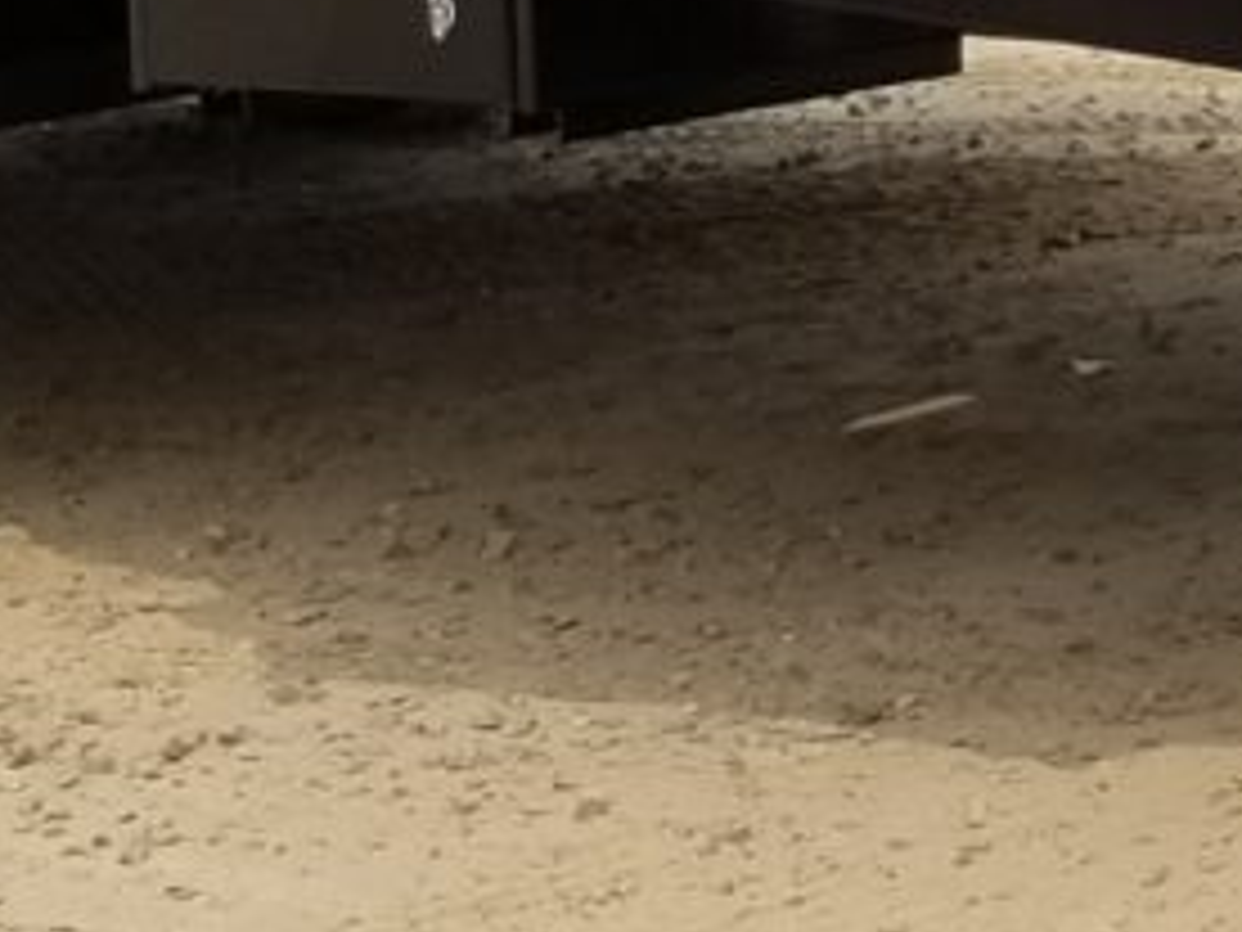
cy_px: -1009
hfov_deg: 9.5
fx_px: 6925
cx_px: 2606
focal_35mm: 193
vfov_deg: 7.4
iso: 50
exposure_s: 1/3226
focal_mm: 4.25
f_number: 1.7
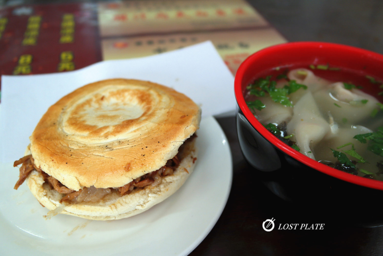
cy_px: 128
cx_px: 192
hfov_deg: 61.9
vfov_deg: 43.6
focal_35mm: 30
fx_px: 319
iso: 200
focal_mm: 20
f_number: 3.5
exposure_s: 1/50
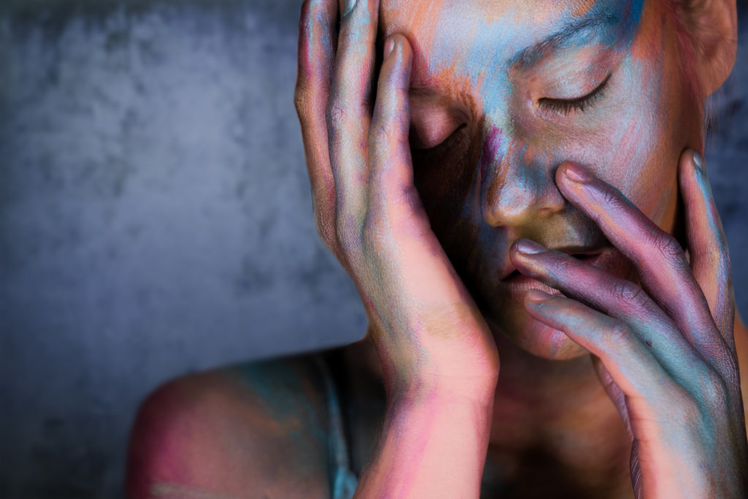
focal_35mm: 147
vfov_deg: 9.3
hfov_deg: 14.0
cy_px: 250
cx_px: 374
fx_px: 3055
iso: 160
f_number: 2.8
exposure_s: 1/250
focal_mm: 98.2
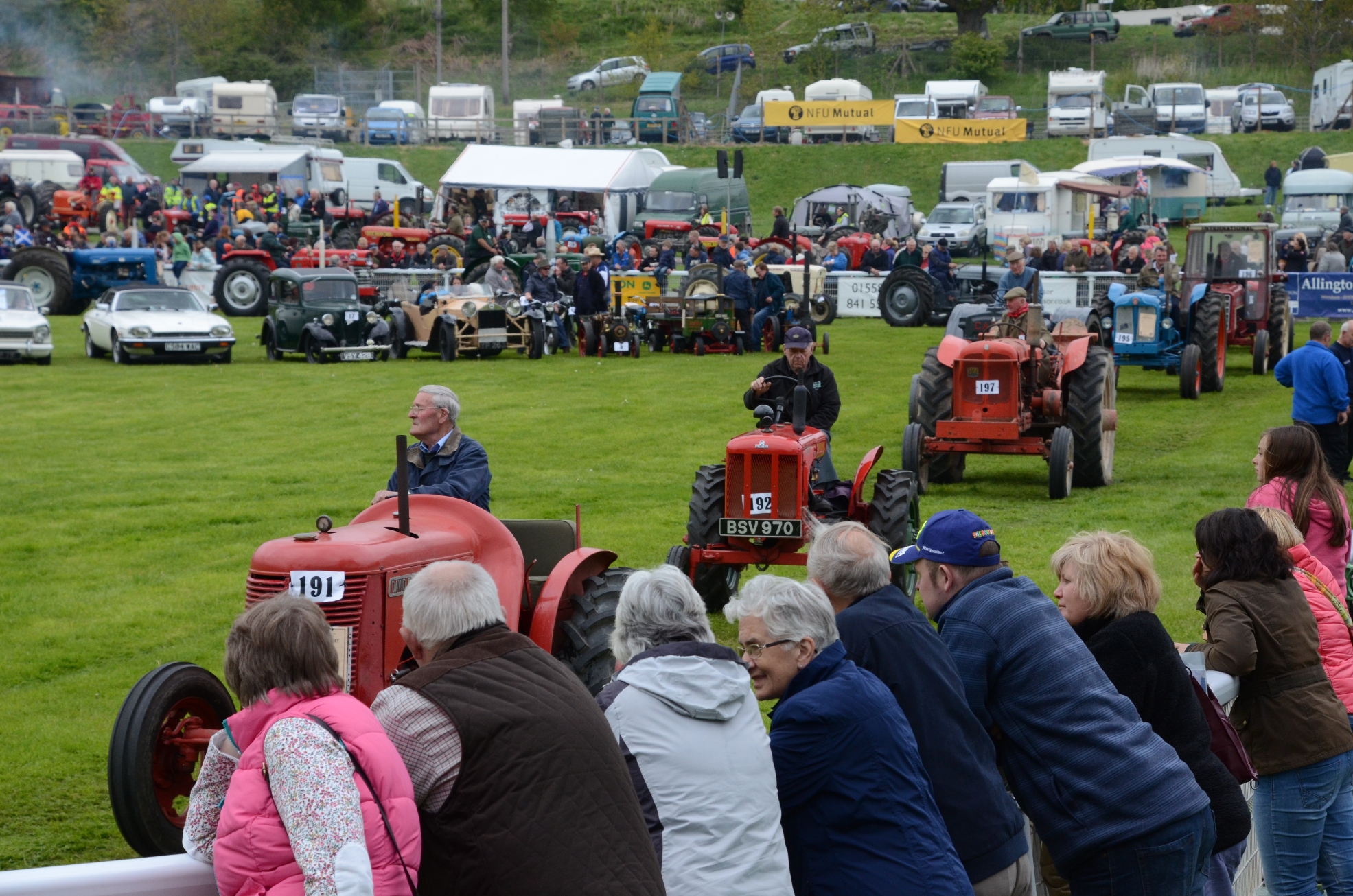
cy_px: 448
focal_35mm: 105
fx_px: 3939
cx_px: 676
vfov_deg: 13.0
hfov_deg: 19.5
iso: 800
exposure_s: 1/800
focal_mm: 70
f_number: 7.1
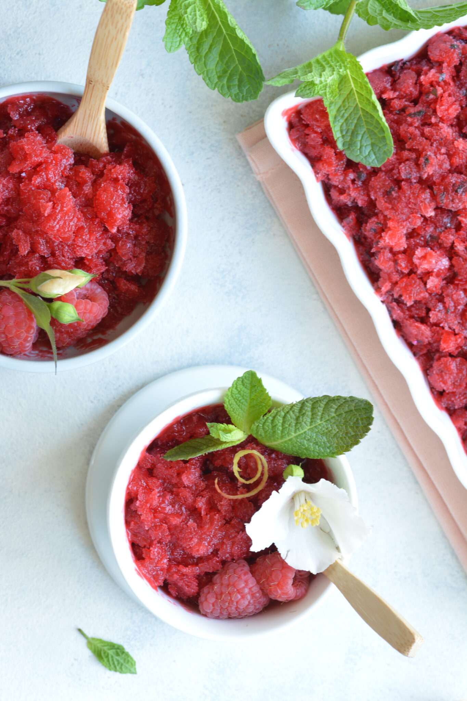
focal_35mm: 158
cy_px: 350
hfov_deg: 8.7
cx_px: 234
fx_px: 3065
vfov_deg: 13.0
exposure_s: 1/6
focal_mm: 105
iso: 200
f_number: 11
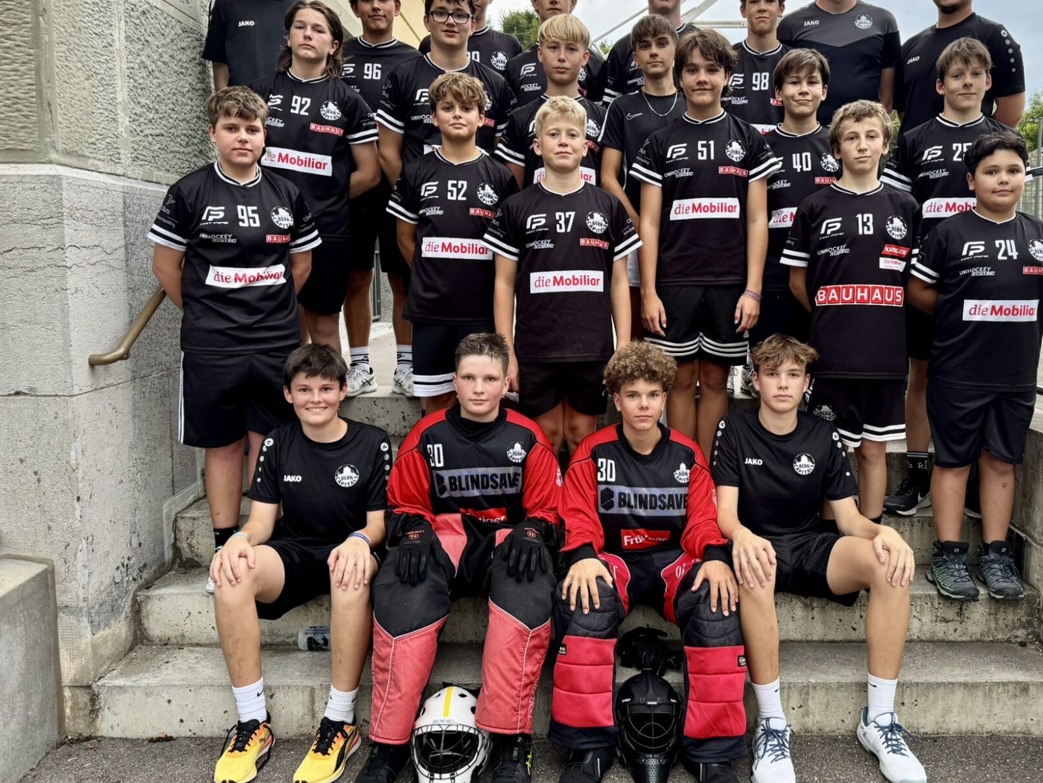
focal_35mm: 30
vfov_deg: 46.7
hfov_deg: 59.6
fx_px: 904
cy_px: 358
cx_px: 613
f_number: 1.78
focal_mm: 6.76
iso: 250
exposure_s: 1/60
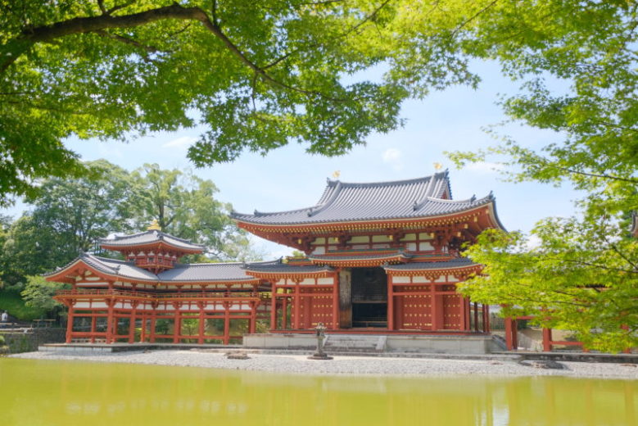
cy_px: 213
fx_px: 638
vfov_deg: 36.9
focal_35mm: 36
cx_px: 319
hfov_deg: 53.1
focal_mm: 24
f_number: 4
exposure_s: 1/1250
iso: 640
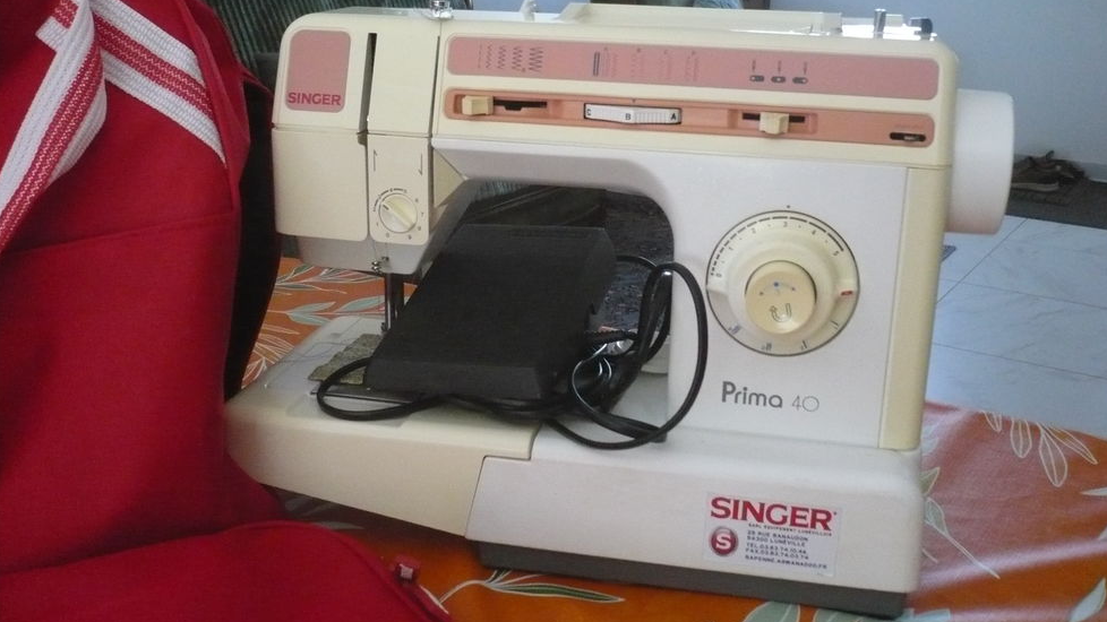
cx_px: 561
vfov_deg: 30.4
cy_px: 257
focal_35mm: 39
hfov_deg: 51.6
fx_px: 1145
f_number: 2.8
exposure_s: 1/60
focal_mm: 5.8
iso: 500
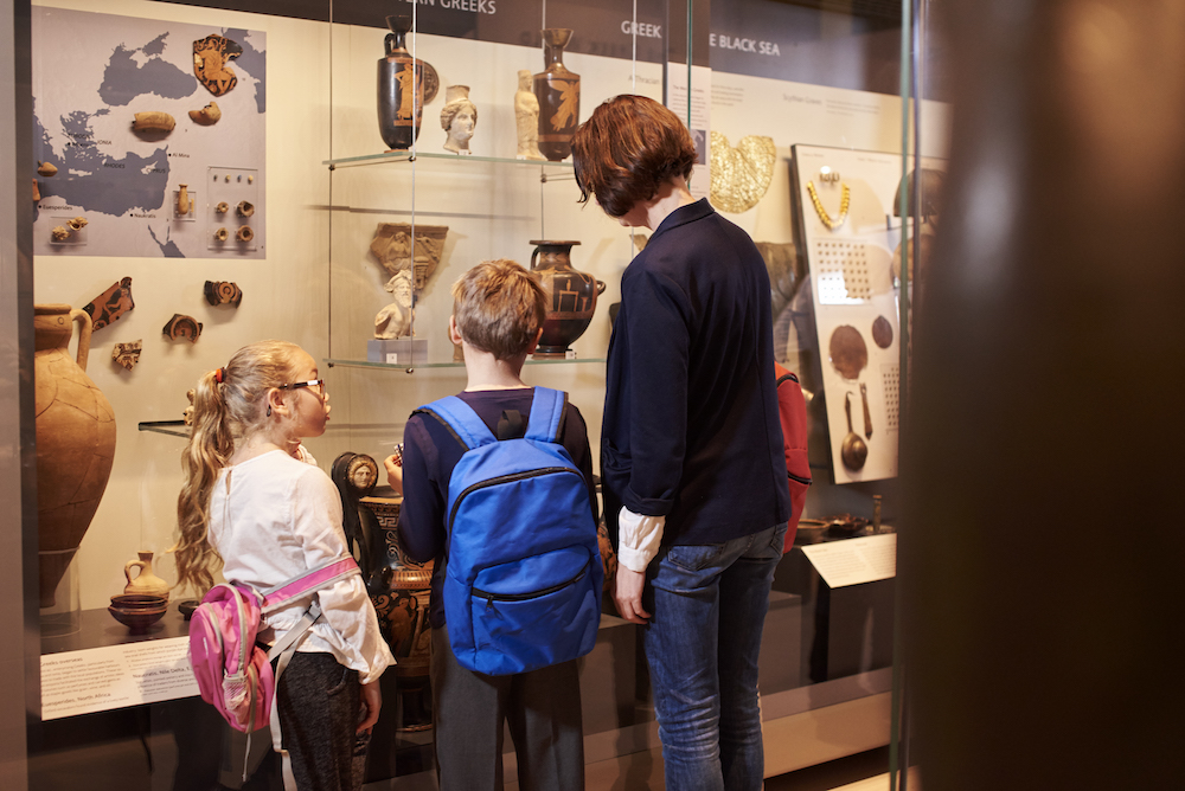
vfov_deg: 27.0
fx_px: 1647
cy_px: 396
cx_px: 592
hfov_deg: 39.6
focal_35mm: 50
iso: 1000
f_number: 3.2
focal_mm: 50
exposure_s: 1/125
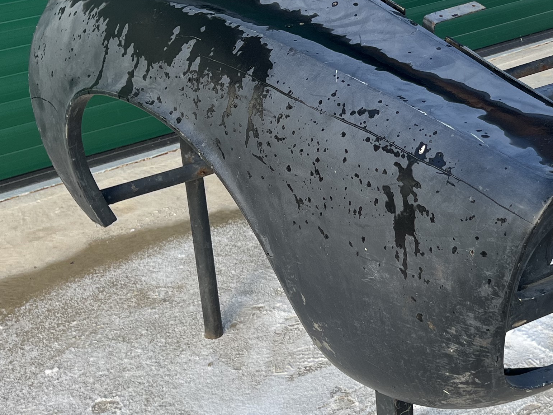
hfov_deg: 27.5
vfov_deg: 21.6
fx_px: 1086
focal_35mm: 68
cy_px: 153
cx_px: 500
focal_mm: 5.7
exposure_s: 1/718
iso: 50
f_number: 1.5
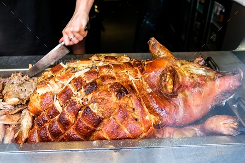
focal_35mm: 33
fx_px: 225
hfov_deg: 57.2
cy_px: 82
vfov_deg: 39.9
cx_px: 122
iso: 400
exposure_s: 1/100
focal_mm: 22.3
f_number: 3.2
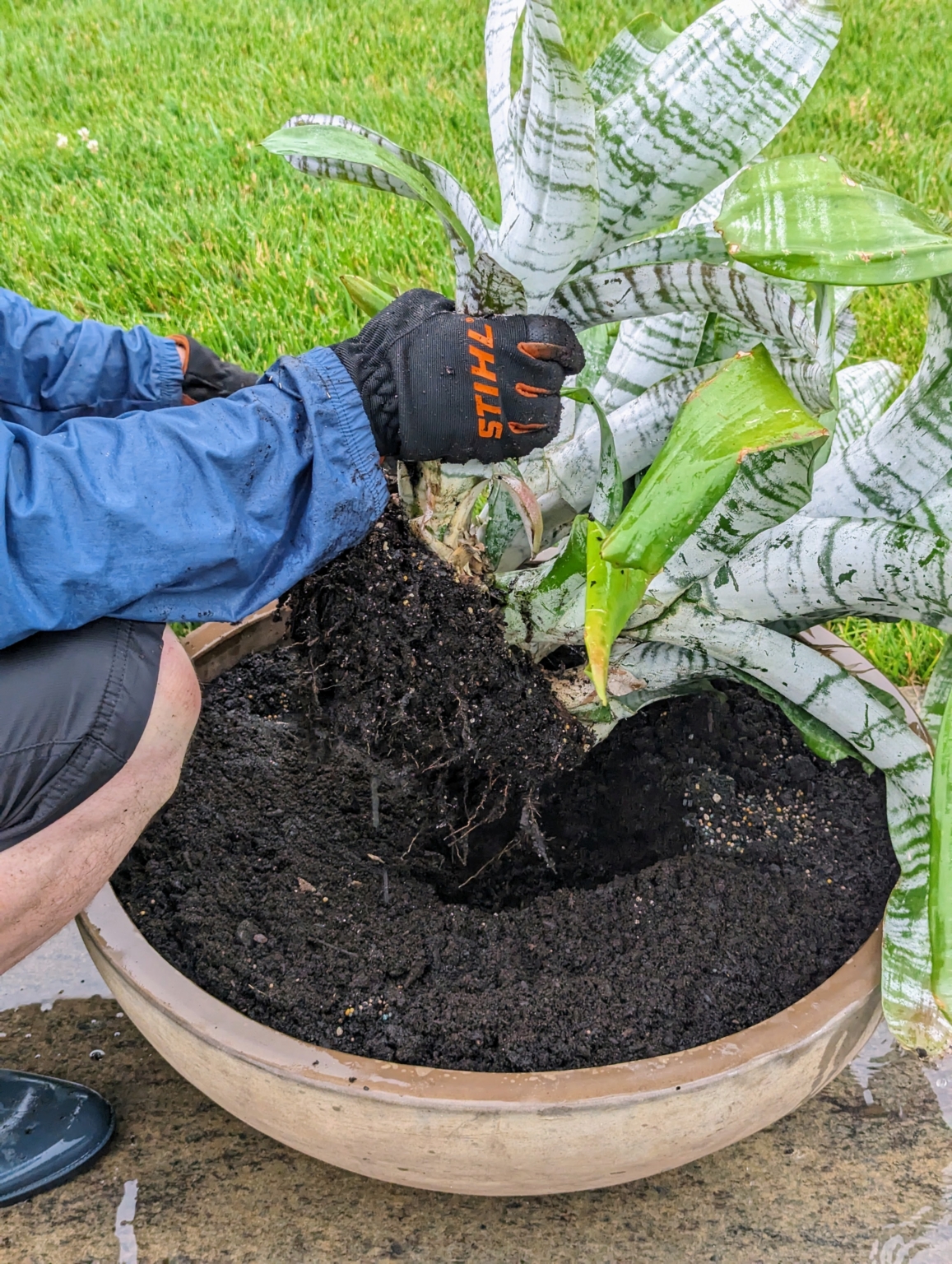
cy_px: 632
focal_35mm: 48
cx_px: 476
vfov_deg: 39.6
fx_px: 1755
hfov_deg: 30.3
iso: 308
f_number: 1.85
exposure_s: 1/288
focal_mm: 6.81
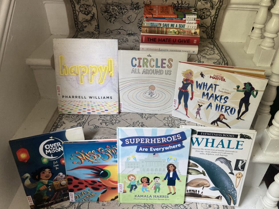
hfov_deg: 63.4
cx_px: 140
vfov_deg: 49.7
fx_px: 226
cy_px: 104
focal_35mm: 28
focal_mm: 3.99
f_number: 1.8
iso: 100
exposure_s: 1/60
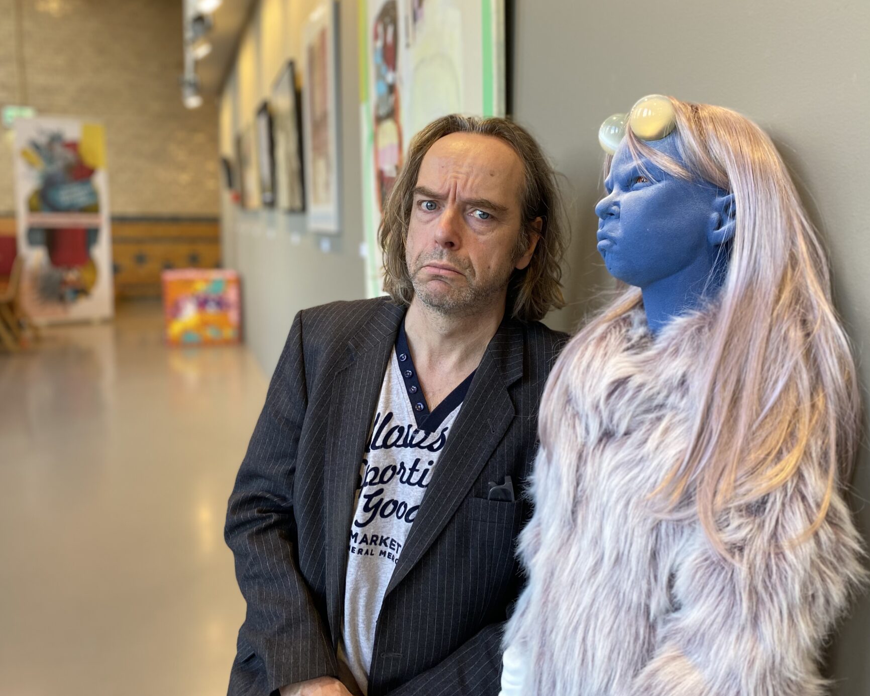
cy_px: 313
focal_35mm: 30
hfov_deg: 58.7
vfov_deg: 48.4
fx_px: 773
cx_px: 458
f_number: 1.8
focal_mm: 4.25
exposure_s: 1/100
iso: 125
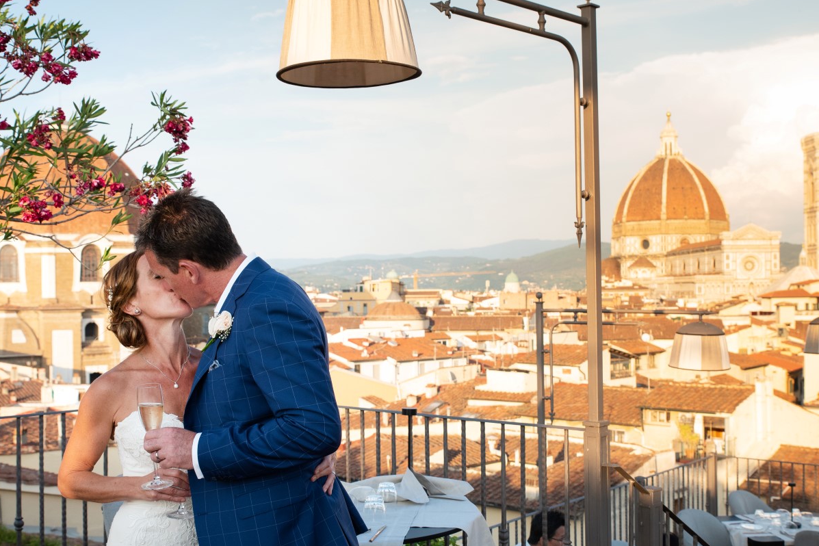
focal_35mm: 46
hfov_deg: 42.7
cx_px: 437
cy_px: 288
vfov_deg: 29.2
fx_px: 1046
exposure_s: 1/1000
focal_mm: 34
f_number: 6.3
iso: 1000
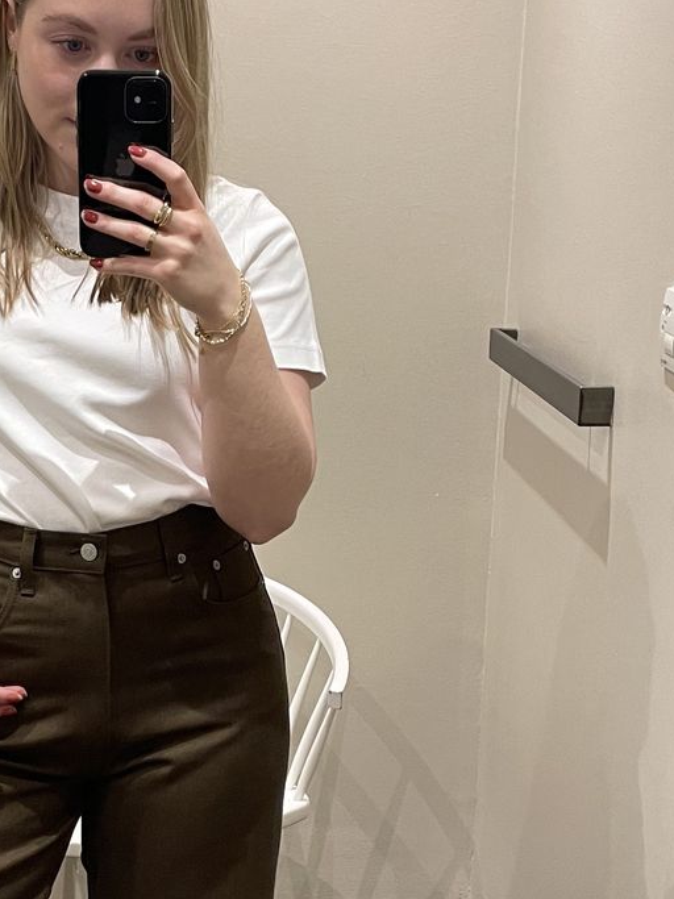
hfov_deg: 22.2
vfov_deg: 29.7
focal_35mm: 65
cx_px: 122
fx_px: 1688
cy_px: 571
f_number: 1.6
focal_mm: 4.2
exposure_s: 1/50
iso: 125
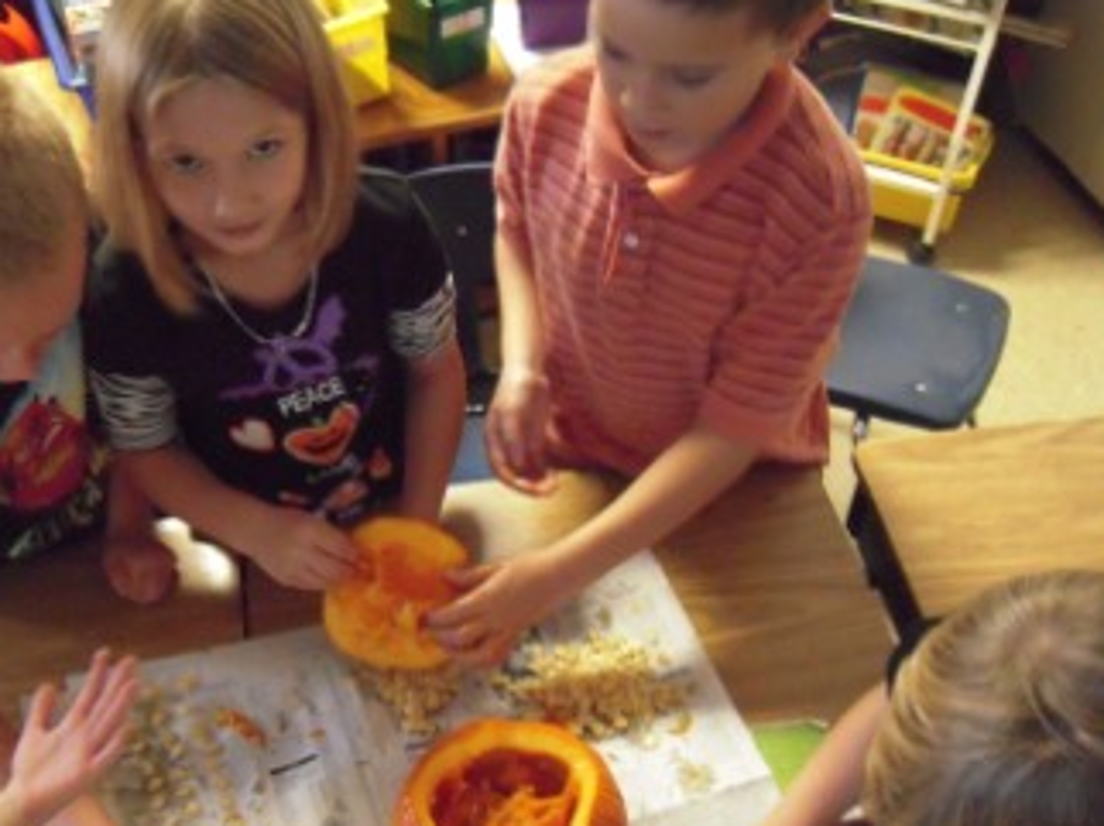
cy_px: 572
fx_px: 1243
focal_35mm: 39
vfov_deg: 36.3
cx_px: 435
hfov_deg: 47.6
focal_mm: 5
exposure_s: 1/30
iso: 1600
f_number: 2.7
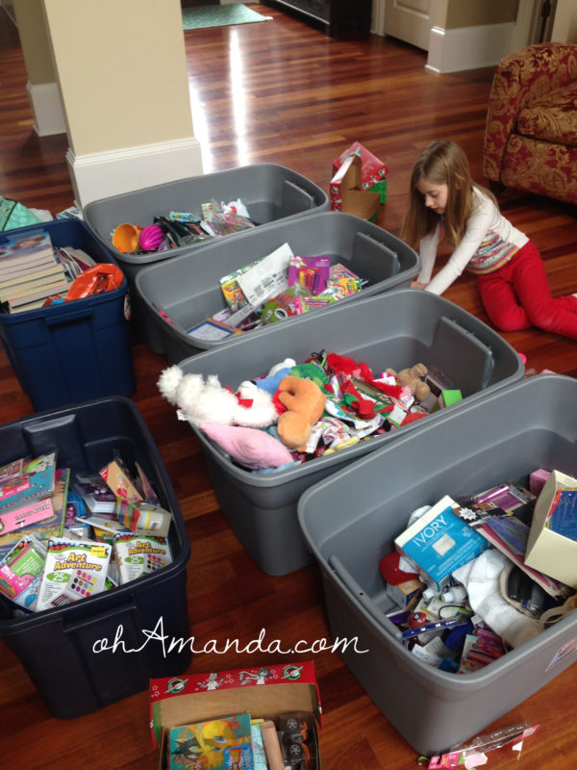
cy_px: 385
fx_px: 733
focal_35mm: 33
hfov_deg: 42.9
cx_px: 288
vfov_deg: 55.4
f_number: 2.4
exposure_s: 1/20
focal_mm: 4.12
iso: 64
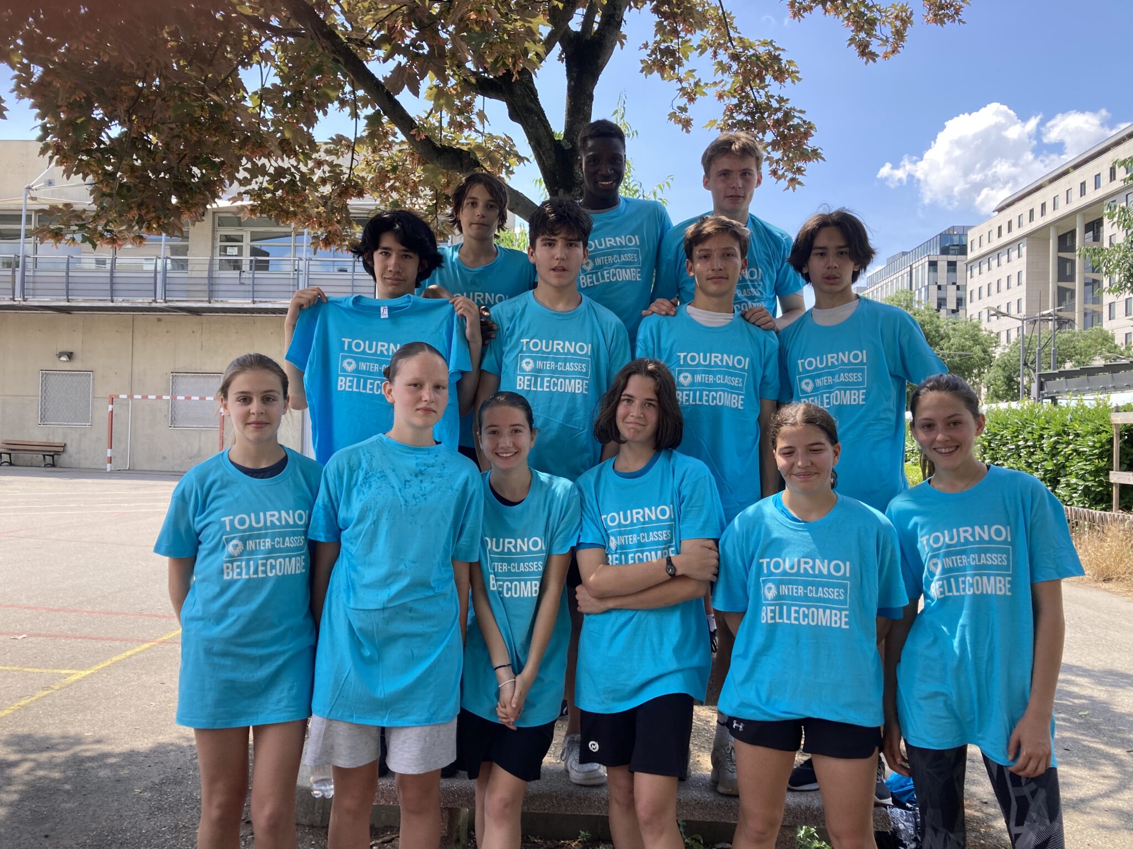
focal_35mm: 28
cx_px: 566
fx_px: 916
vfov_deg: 49.7
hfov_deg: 63.4
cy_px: 424
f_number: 1.8
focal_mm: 3.99
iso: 20
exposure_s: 1/428
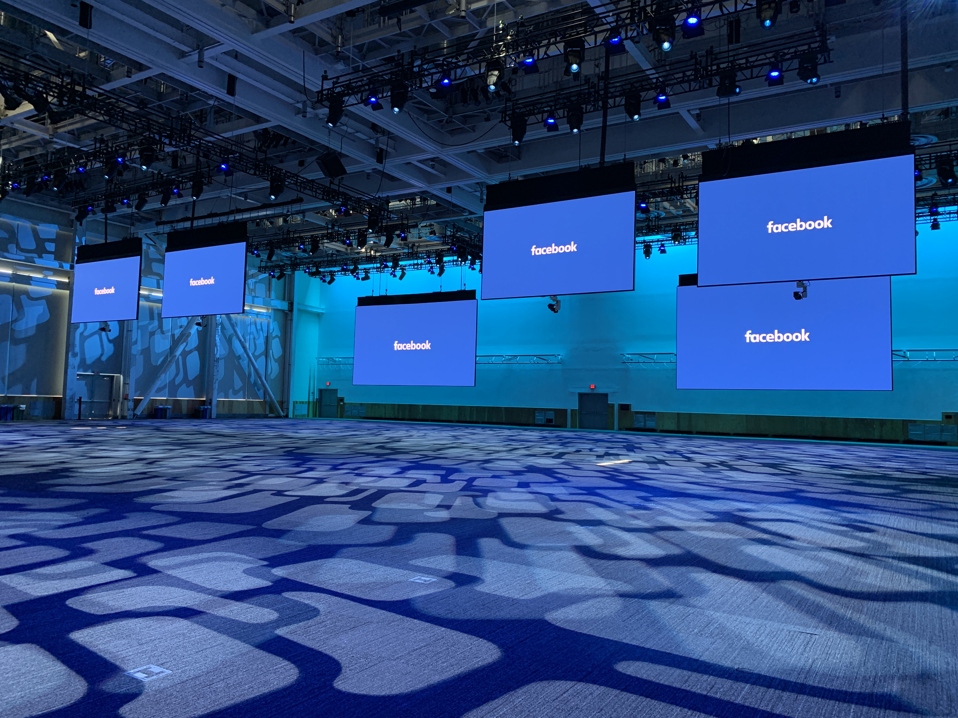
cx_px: 479
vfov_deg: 53.1
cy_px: 359
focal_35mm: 26
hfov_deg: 67.3
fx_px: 720
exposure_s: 1/41
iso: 80
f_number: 1.8
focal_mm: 4.25
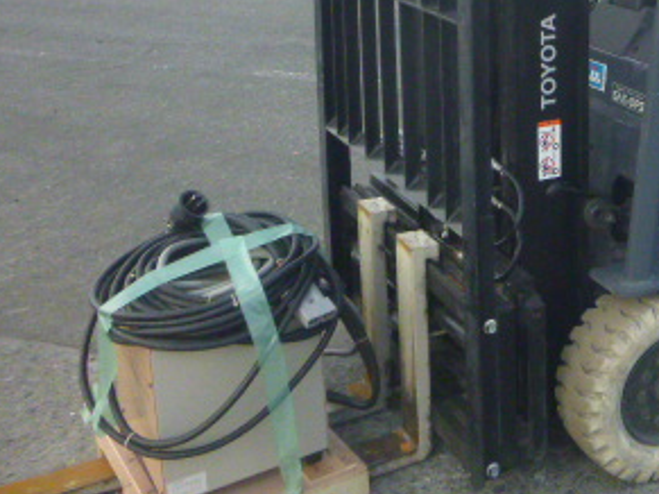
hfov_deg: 31.6
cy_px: -2
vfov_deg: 25.2
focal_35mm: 55
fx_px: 1047
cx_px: 693
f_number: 9
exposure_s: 1/320
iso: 400
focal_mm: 4.5
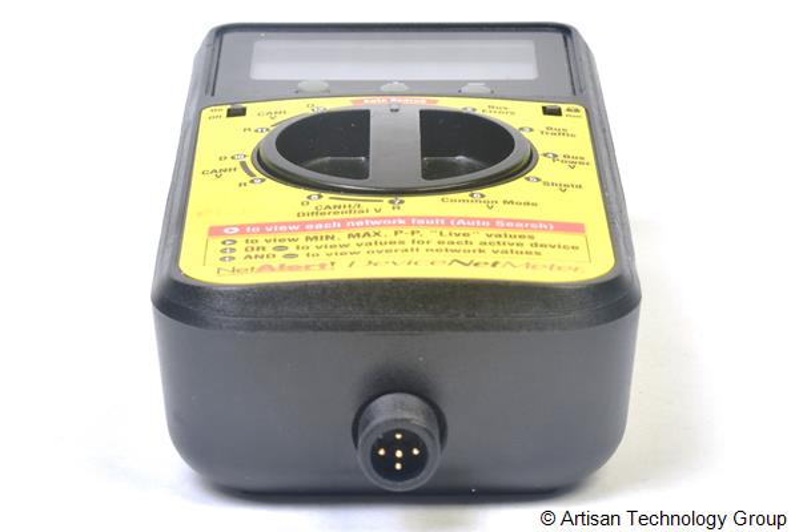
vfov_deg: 16.6
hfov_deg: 24.6
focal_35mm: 82
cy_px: 266
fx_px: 1831
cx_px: 400
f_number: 13
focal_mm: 55
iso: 200
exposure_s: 1/200
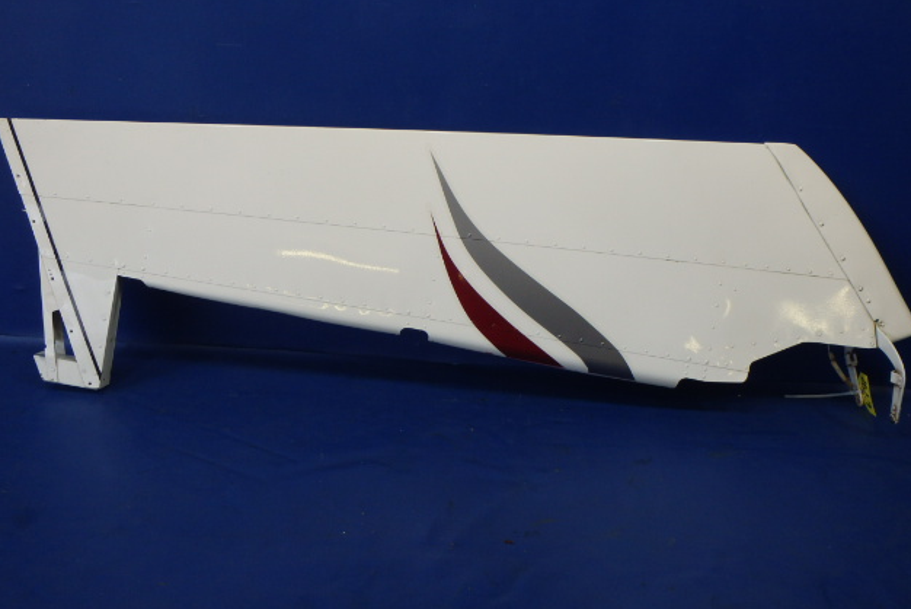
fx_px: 861
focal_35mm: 34
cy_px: 272
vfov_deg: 38.9
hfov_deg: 55.8
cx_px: 454
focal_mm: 5.7
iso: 200
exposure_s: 1/40
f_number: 4.2
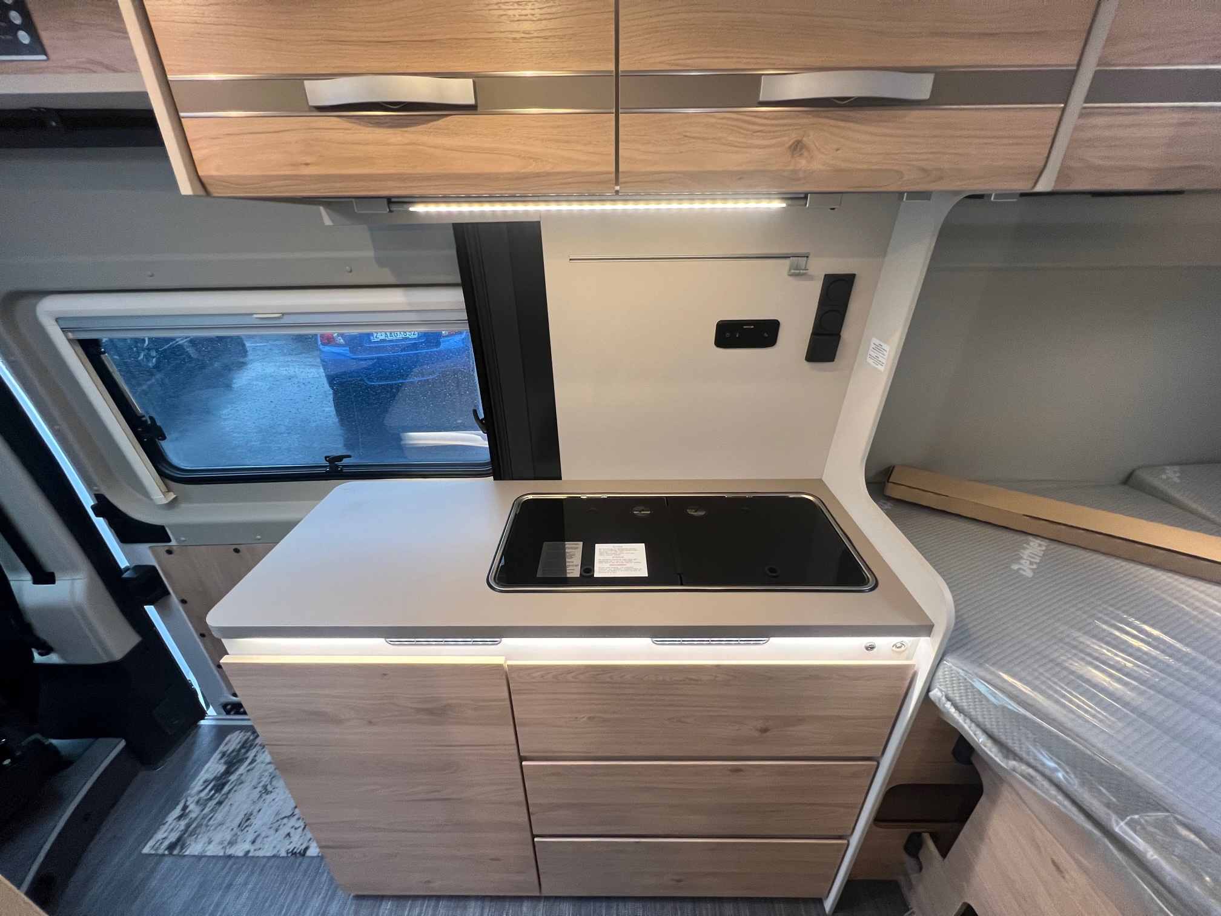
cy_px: 458
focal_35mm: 13
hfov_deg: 106.2
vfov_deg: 89.9
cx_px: 610
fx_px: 459
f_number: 1.8
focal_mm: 1.57
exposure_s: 1/99
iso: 250
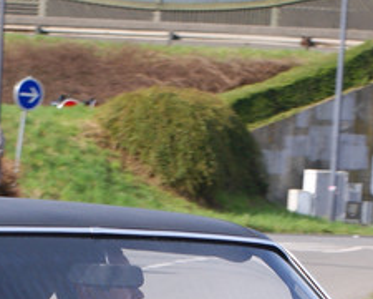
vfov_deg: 3.7
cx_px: 111
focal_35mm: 414
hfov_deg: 4.7
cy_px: 439
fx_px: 4565
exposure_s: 1/125
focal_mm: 55
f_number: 9
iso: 100
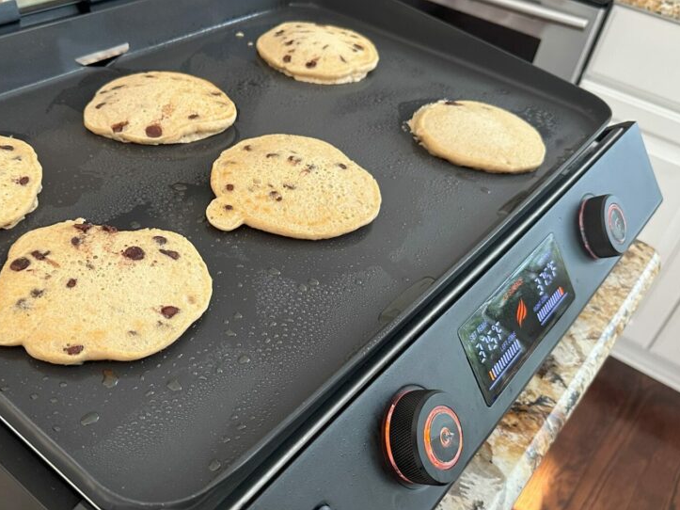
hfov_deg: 53.5
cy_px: 285
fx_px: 668
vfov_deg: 41.7
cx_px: 262
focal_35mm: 34
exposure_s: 1/60
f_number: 1.78
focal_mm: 6.86
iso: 320
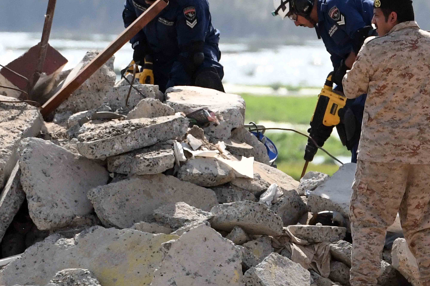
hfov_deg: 3.3
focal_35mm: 617
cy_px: 132
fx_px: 7369
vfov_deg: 2.2
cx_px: 45
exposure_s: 1/4000
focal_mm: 200
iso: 800
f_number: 5.6
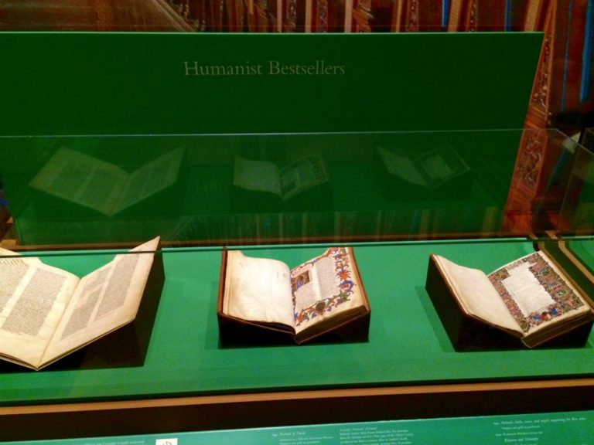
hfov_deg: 61.7
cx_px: 297
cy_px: 222
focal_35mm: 29
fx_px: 498
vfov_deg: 48.2
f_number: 2.2
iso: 320
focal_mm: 4.15
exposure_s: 1/15
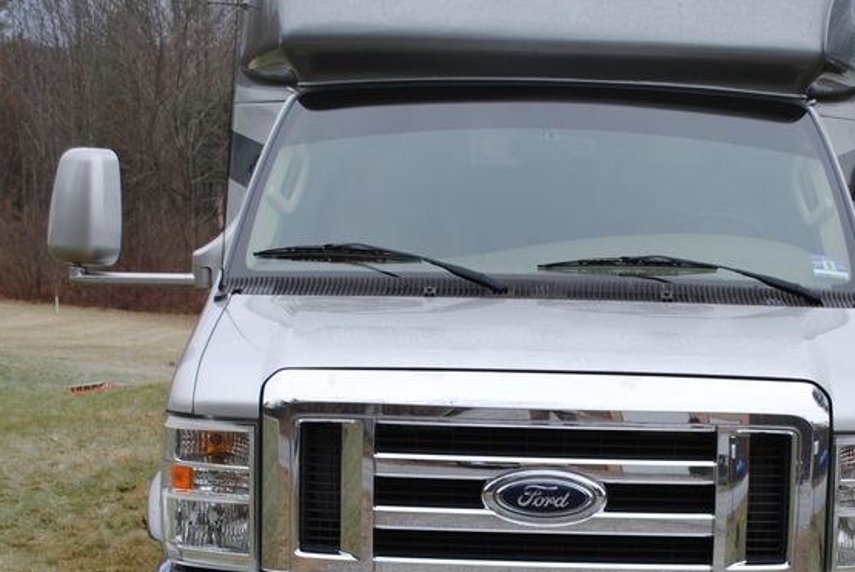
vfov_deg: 16.4
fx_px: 1973
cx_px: 553
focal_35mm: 83
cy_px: 466
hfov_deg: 24.4
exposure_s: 1/125
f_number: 5.6
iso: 125
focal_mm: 30
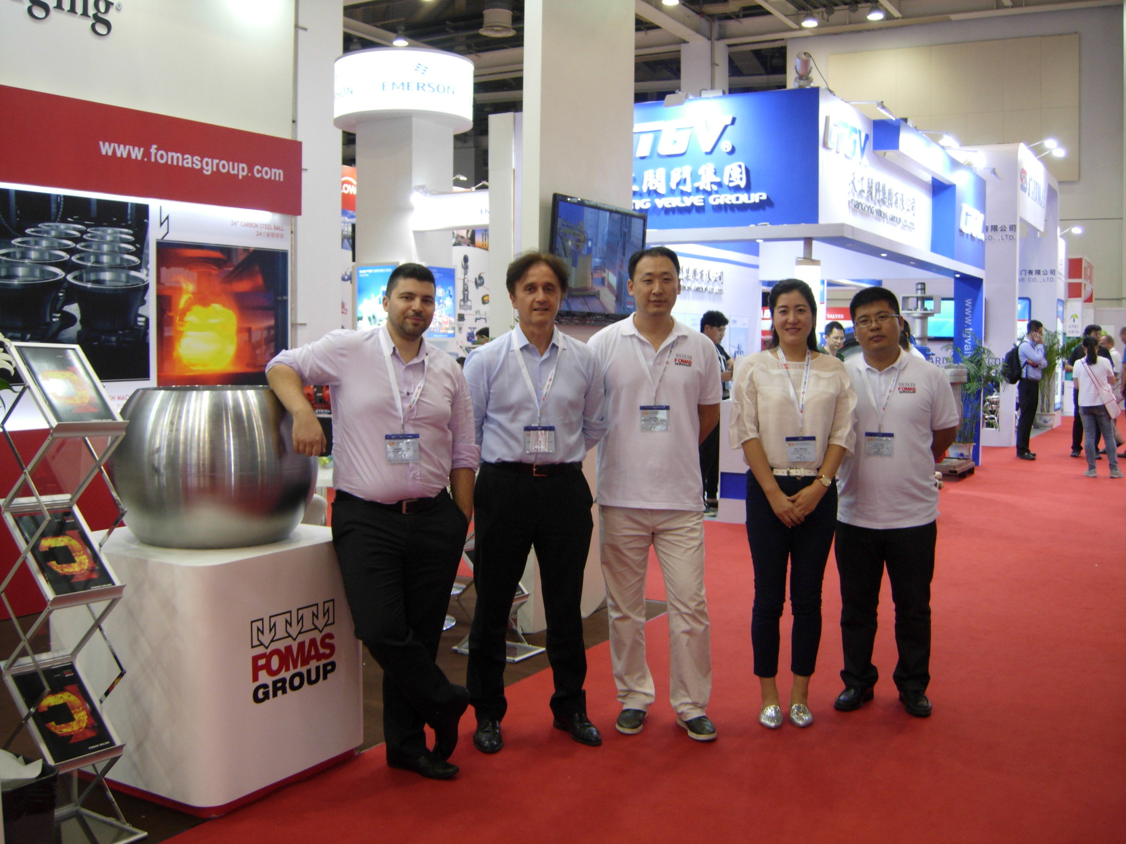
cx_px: 563
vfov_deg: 39.7
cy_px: 422
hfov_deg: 51.4
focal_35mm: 36
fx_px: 1171
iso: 102
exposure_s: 1/32
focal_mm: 7.5
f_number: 2.7
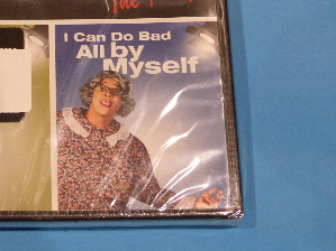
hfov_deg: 18.0
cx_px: 21
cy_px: -2
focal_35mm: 107
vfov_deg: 13.6
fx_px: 1038
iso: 320
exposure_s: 1/60
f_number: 2.8
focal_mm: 9.1
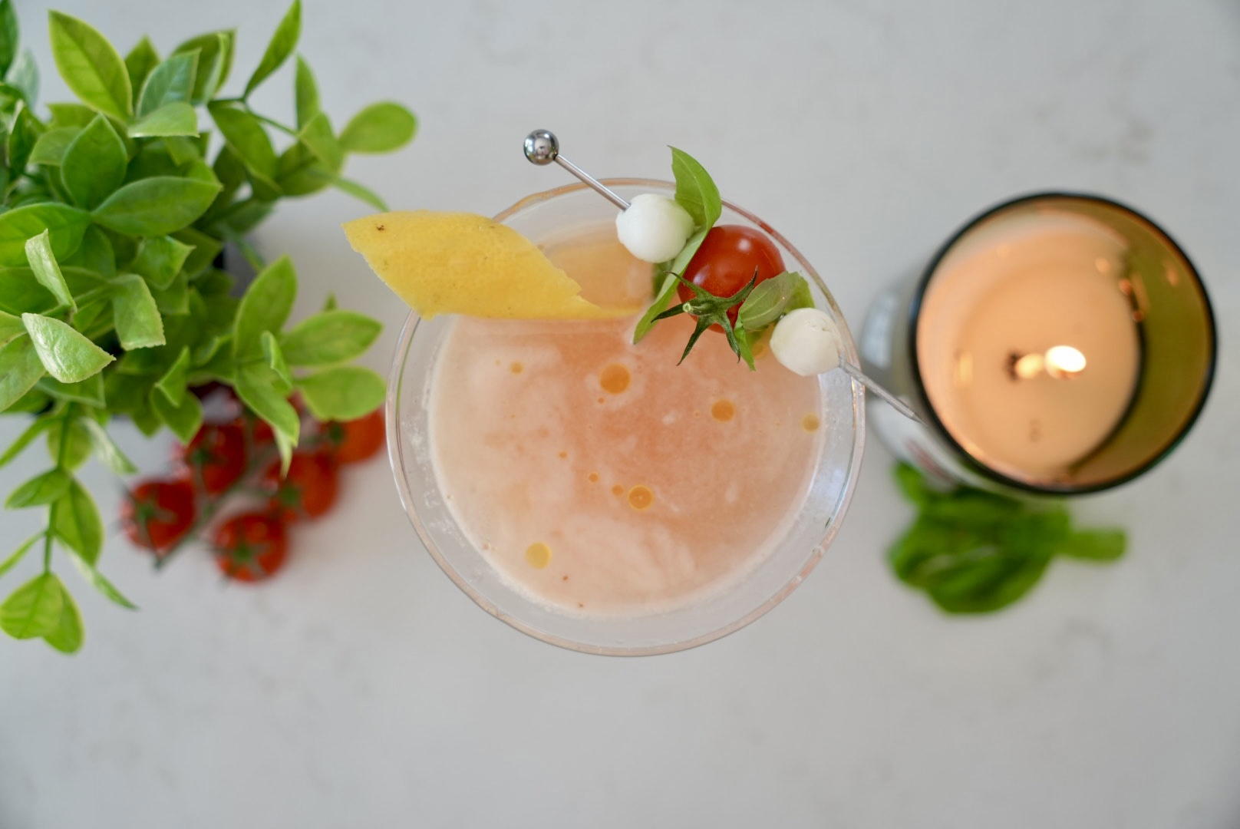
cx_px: 620
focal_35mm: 39
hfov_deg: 49.2
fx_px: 1355
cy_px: 414
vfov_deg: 34.0
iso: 500
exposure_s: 1/160
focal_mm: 26.2
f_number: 2.8
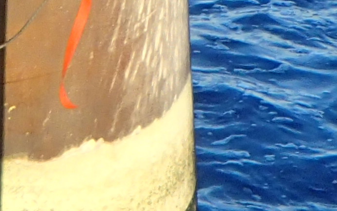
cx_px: -24
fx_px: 7833
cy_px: -194
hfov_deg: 2.5
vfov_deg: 1.5
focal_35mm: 853
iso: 200
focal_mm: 25
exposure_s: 1/160
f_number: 5.9
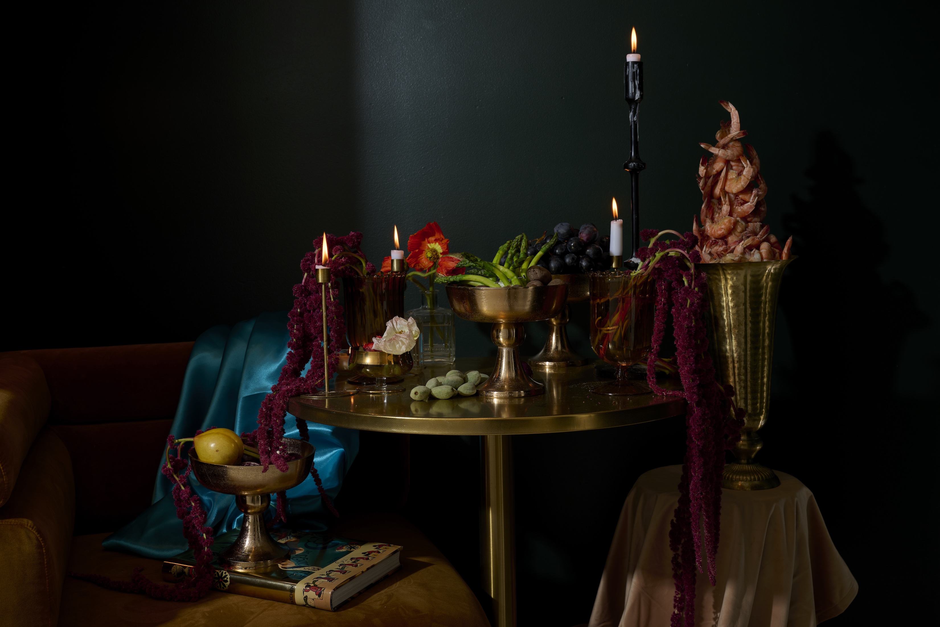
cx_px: 470
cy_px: 314
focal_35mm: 45
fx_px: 1175
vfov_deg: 29.9
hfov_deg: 43.6
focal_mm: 45
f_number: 6.3
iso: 64
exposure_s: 1/60
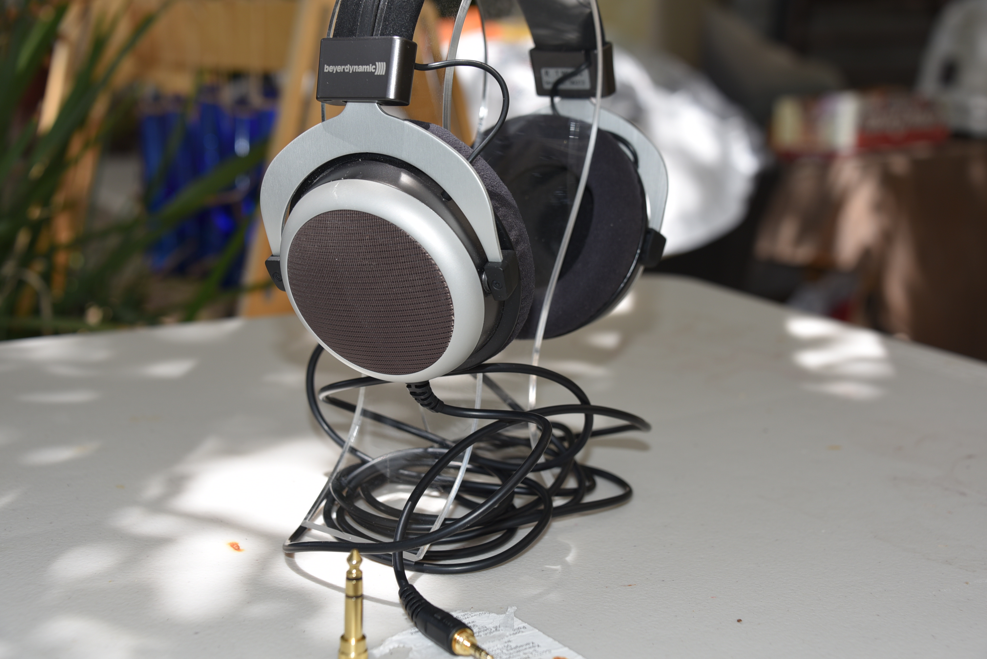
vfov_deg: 23.4
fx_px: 1591
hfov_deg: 34.5
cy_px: 330
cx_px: 494
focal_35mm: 58
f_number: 7.1
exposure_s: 1/200
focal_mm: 58
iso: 100
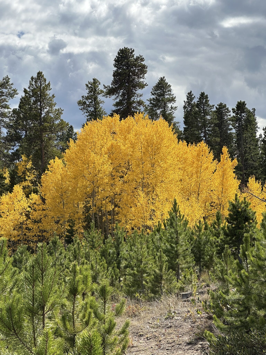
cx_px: 133
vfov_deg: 25.3
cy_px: 178
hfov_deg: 19.1
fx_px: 789
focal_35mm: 77
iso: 32
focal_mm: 9
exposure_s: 1/752
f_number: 2.8
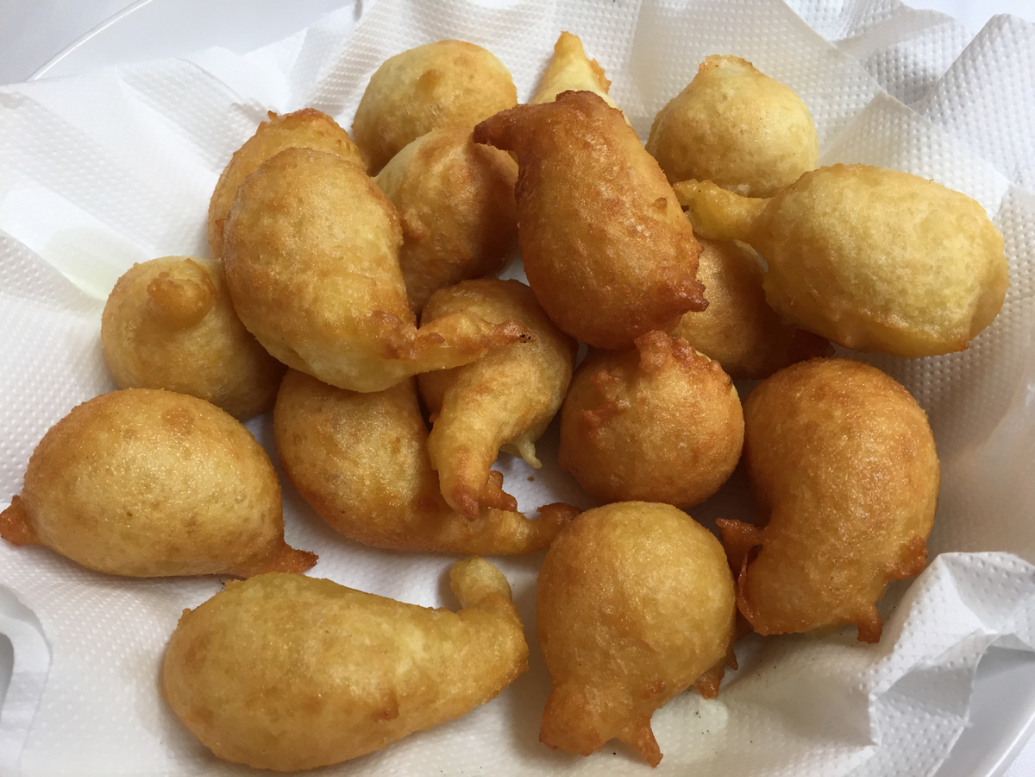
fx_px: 867
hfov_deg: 61.7
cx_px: 518
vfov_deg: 48.2
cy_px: 388
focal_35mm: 29
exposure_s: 1/40
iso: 32
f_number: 2.2
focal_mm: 4.15
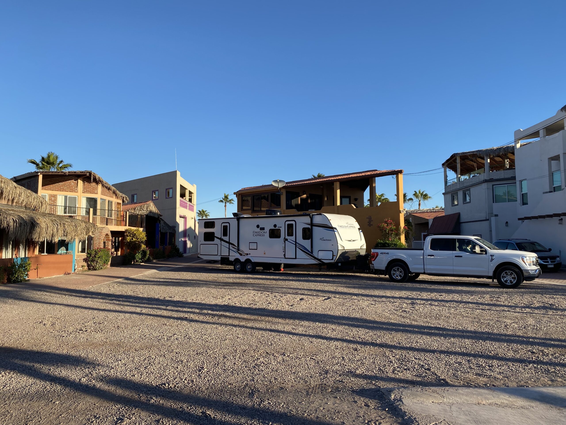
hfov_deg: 67.3
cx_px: 283
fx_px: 425
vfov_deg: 53.1
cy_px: 212
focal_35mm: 26
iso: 32
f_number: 1.8
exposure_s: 1/1701
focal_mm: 4.25
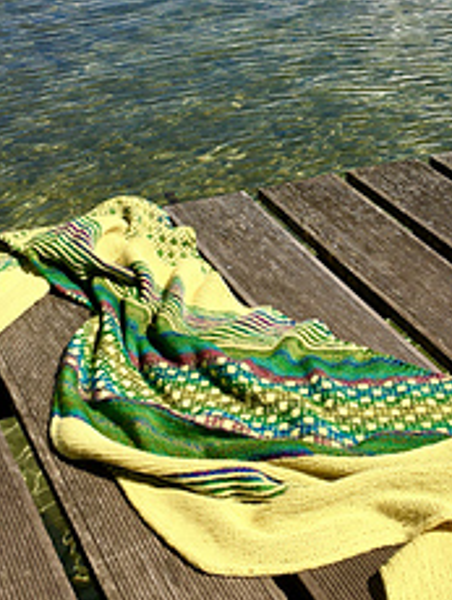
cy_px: 151
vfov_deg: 30.2
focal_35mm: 63
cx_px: 289
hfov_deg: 23.3
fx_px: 1095
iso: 25
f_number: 2.2
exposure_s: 1/2198
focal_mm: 4.15
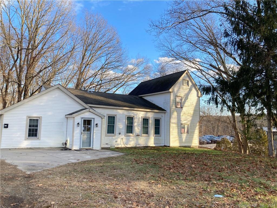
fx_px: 224
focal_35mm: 28
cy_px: 104
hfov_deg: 63.4
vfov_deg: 49.7
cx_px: 138
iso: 20
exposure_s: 1/376
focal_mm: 3.99
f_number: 1.8
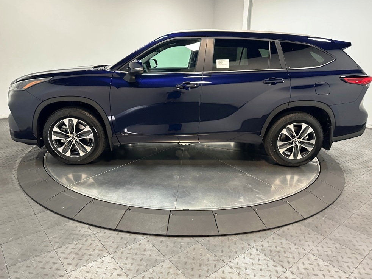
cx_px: 188
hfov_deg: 69.4
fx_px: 269
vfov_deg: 54.9
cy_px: 137
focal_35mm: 25
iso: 640
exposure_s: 1/60
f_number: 1.78
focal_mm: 6.86
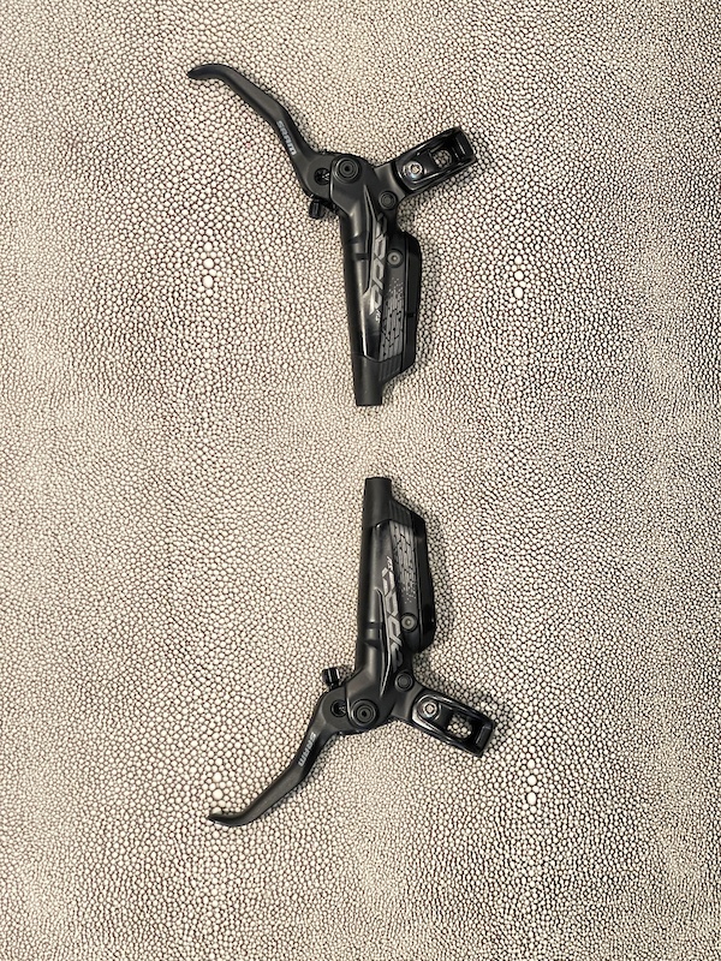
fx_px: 1777
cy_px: 480
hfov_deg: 22.9
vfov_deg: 30.3
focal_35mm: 64
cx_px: 360
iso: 800
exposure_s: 1/60
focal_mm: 7.5
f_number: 2.2
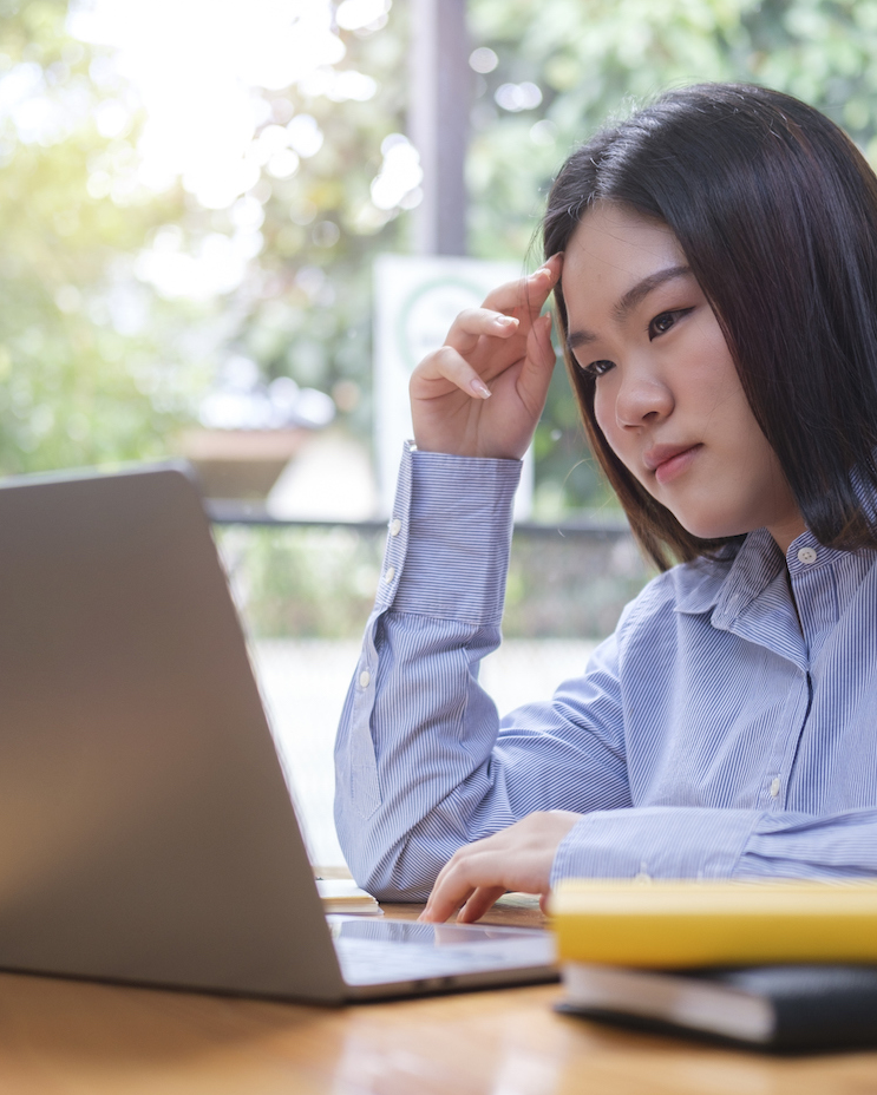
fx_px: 2432
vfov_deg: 25.4
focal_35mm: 75
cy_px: 548
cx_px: 476
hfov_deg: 20.4
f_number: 2
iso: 250
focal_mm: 35
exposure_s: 1/100
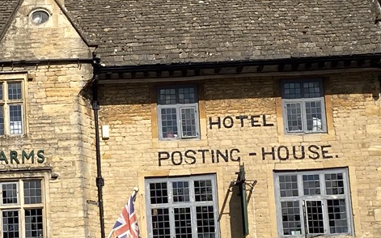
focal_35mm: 117
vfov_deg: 11.2
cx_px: 58
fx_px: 1214
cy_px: 121
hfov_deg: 17.6
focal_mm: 4.25
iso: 32
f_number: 1.8
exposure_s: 1/4115
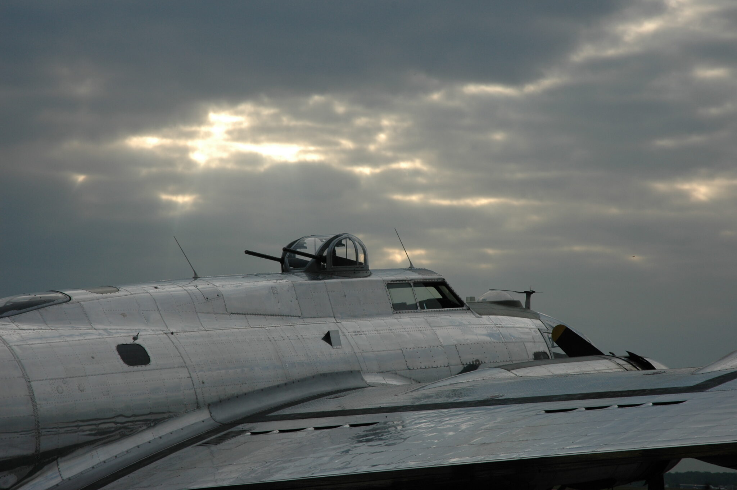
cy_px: 245
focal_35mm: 105
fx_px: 2148
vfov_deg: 13.0
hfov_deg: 19.5
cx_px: 368
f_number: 10
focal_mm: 70
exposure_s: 1/320
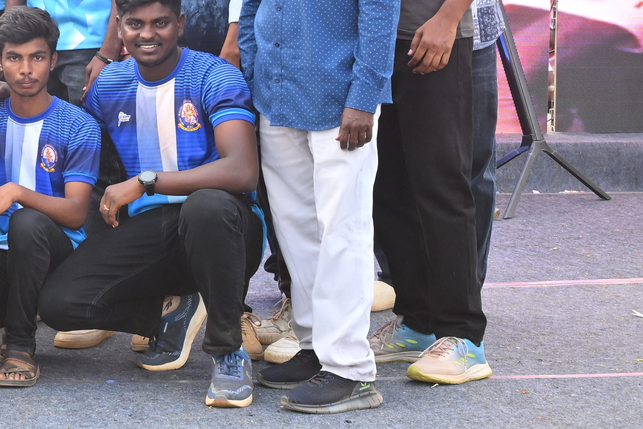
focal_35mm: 124
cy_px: -53
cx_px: -227
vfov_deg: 10.9
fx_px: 2215
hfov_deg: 15.6
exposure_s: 1/250
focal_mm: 44
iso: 1000
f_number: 7.1
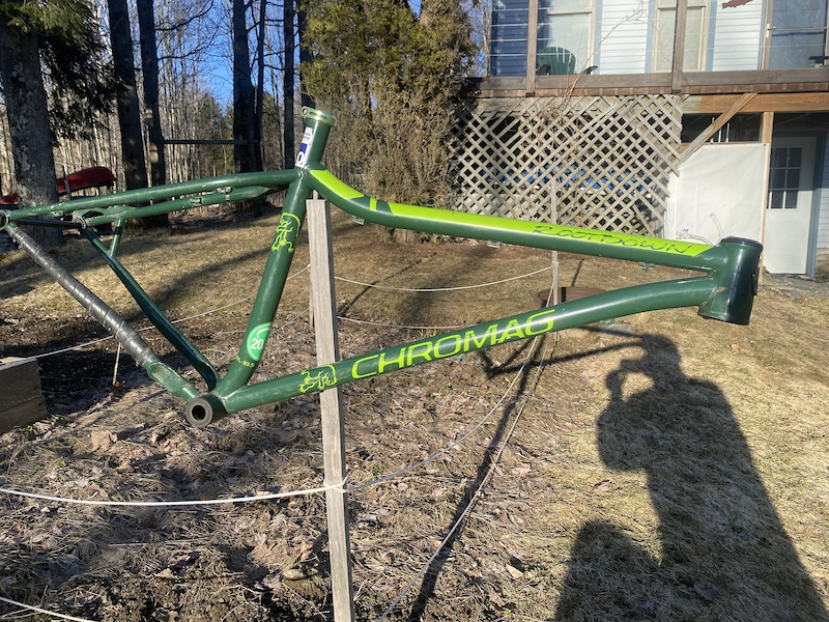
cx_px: 414
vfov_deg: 53.1
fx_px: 623
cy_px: 311
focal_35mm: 26
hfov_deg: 67.3
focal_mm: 4.25
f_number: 1.8
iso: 32
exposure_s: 1/1103
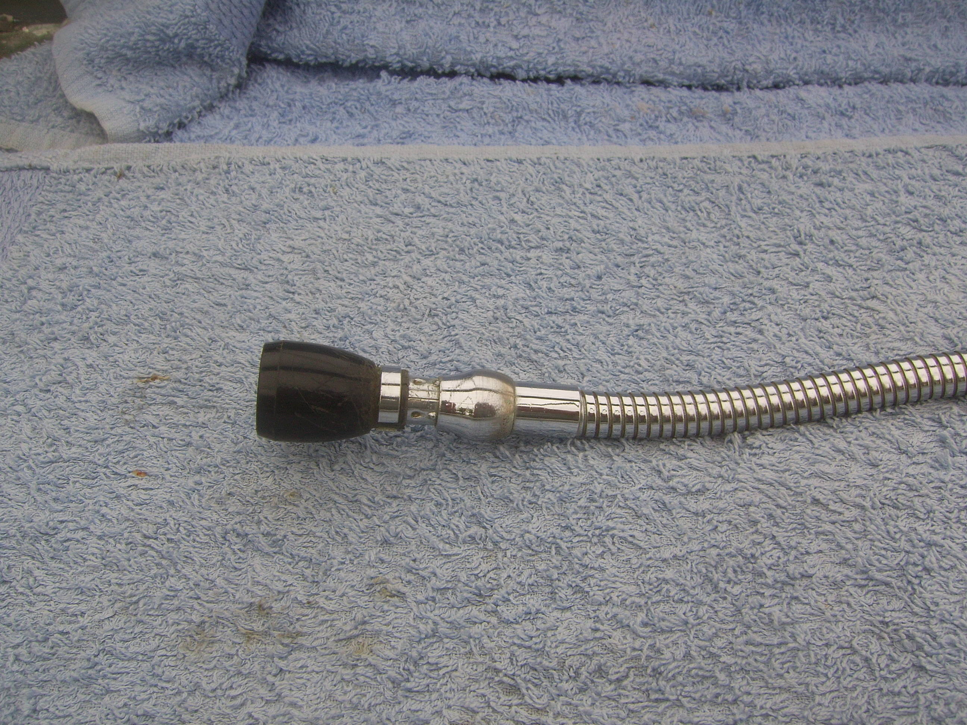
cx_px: 484
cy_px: 362
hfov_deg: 49.0
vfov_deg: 37.7
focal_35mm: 38
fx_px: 1062
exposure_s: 1/125
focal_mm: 7.8
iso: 50
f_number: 6.4
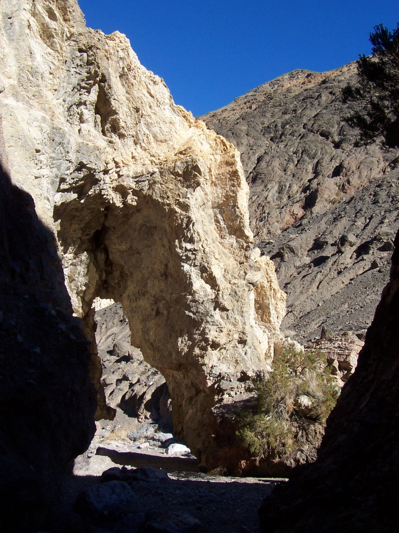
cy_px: 266
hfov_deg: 38.7
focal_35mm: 37
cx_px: 200
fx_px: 569
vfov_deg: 50.1
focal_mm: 5.6
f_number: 5.6
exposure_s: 1/500
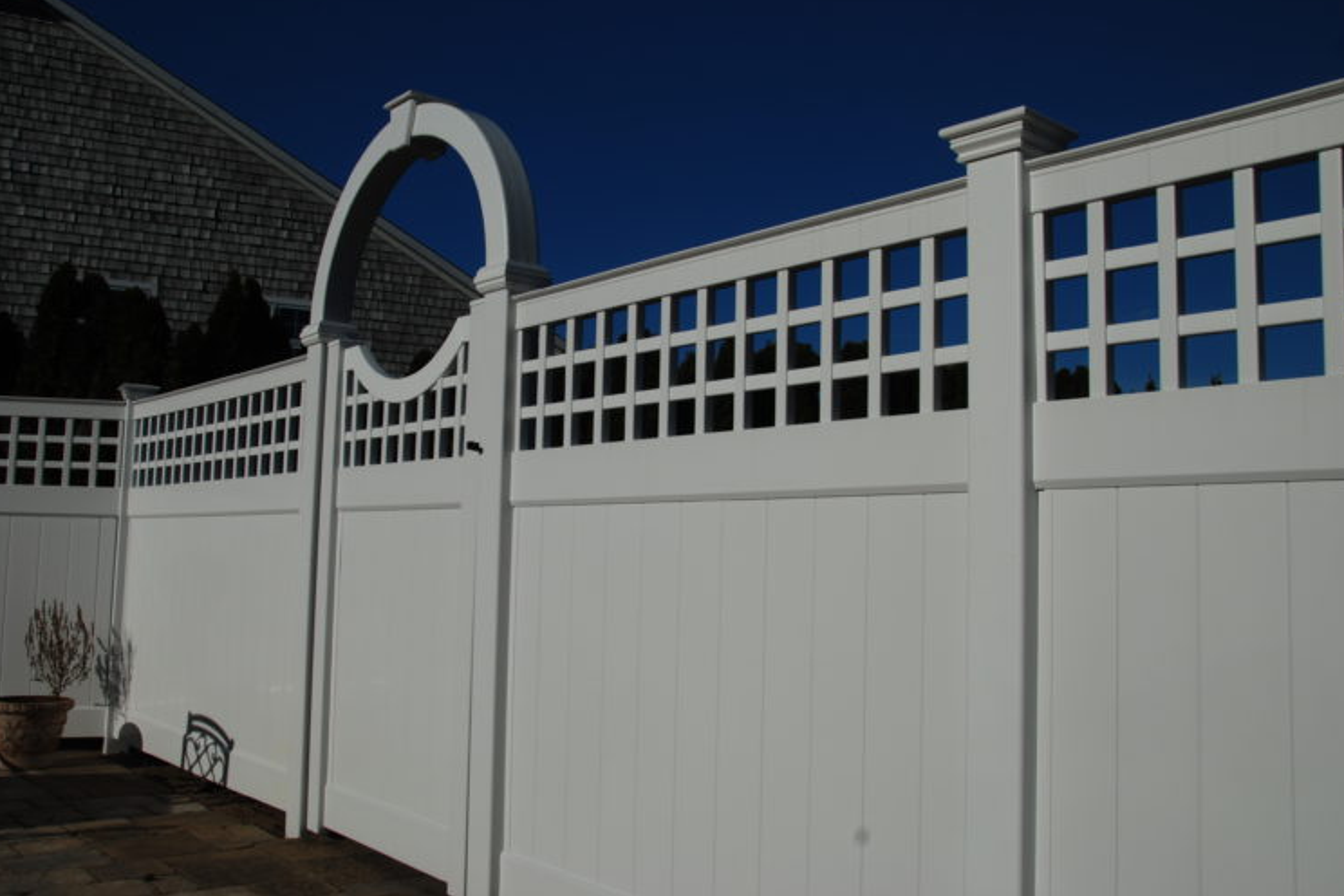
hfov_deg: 60.3
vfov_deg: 42.3
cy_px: 437
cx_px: 674
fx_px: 1157
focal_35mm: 31
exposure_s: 1/500
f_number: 10
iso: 100
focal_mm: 20
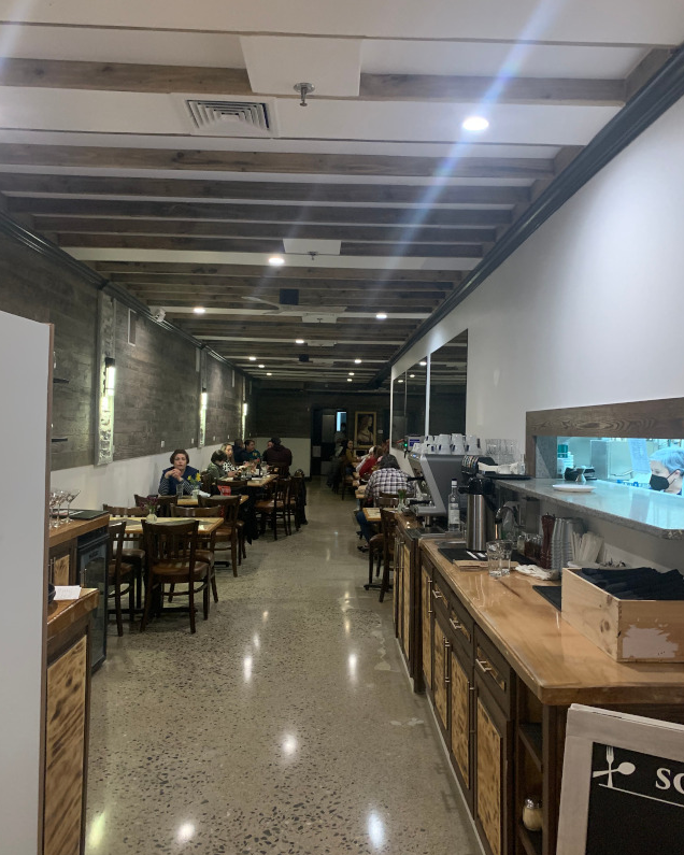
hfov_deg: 51.5
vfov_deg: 62.2
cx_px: 347
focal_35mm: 28
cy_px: 437
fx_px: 709
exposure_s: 1/30
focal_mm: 4.25
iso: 500
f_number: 1.8
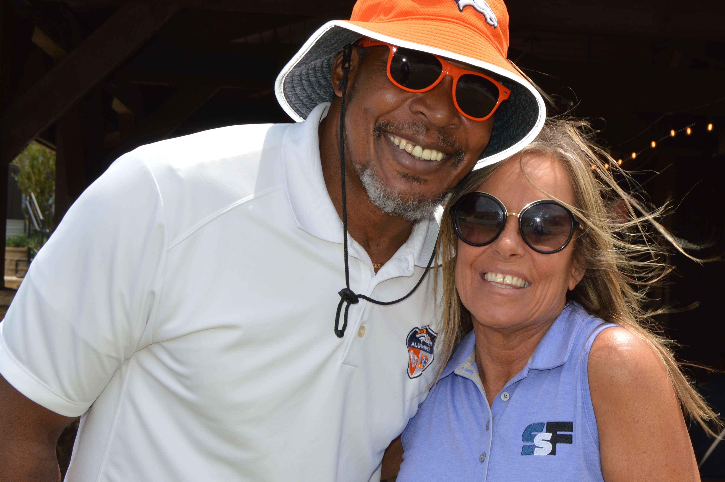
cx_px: 486
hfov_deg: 27.6
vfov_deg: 18.7
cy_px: 302
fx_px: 1464
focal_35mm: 73
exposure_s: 1/200
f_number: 9
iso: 100
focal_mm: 31
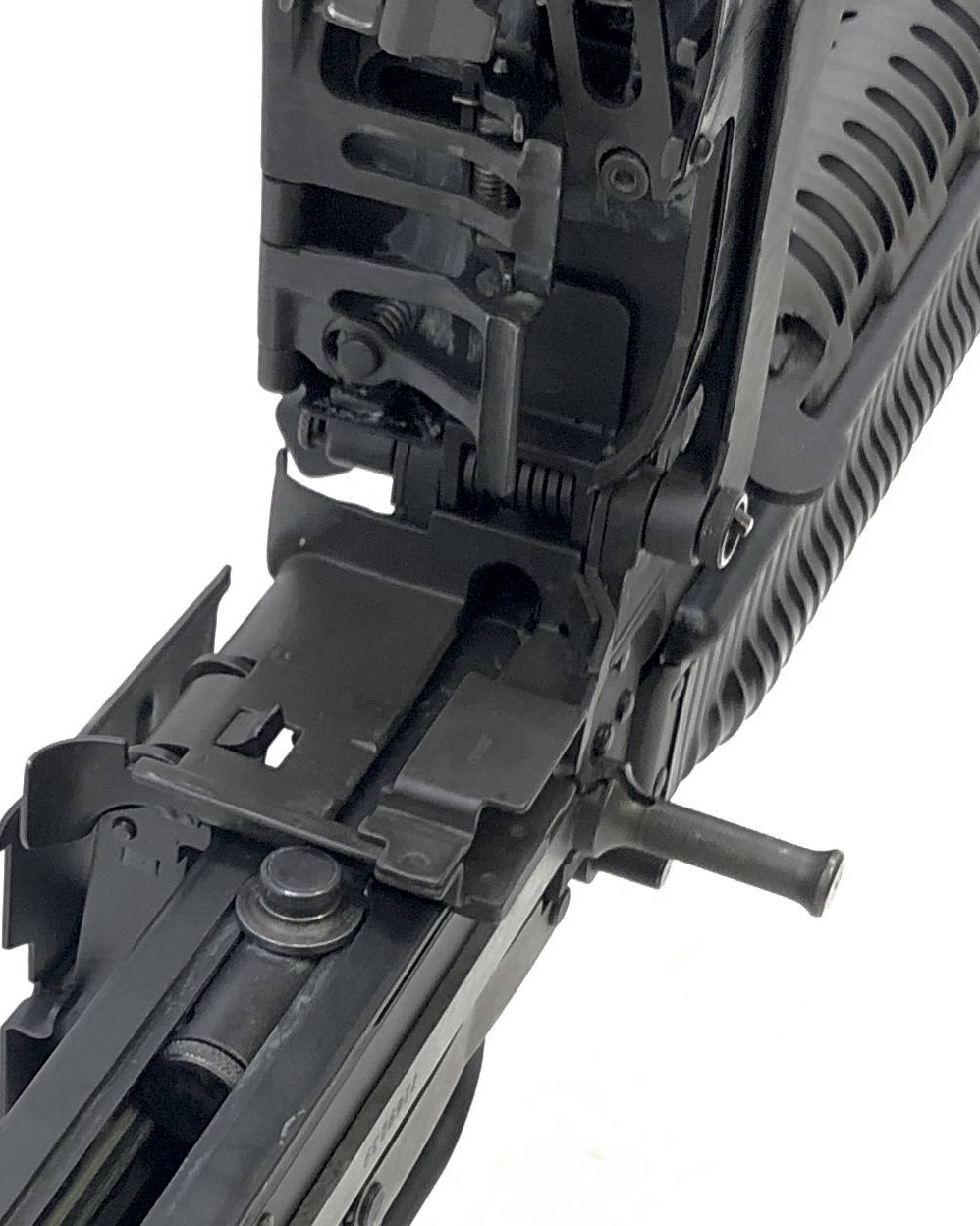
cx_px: 110
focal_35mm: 52
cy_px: 1048
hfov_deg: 28.1
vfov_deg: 34.4
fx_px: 1886
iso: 32
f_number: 1.8
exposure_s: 1/24
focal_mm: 3.99
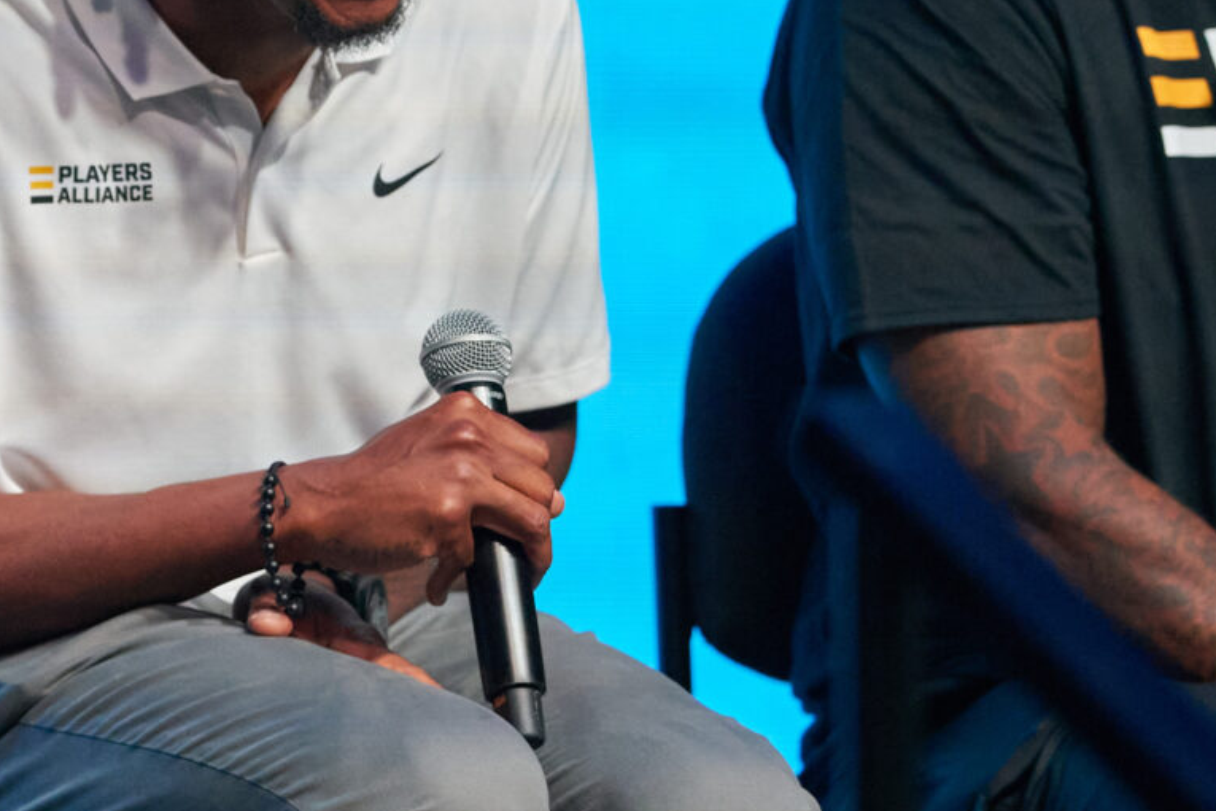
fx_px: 15266
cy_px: -136
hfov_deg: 4.6
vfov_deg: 3.0
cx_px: -70
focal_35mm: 452
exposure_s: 1/800
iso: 3200
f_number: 2.5
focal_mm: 135
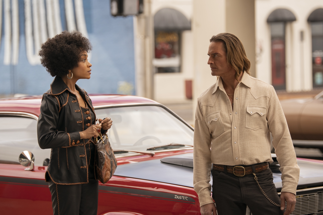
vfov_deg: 6.9
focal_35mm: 200
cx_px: 162
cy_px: 108
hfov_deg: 10.3
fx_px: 1794
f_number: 5
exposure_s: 1/1250
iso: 1250
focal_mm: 200
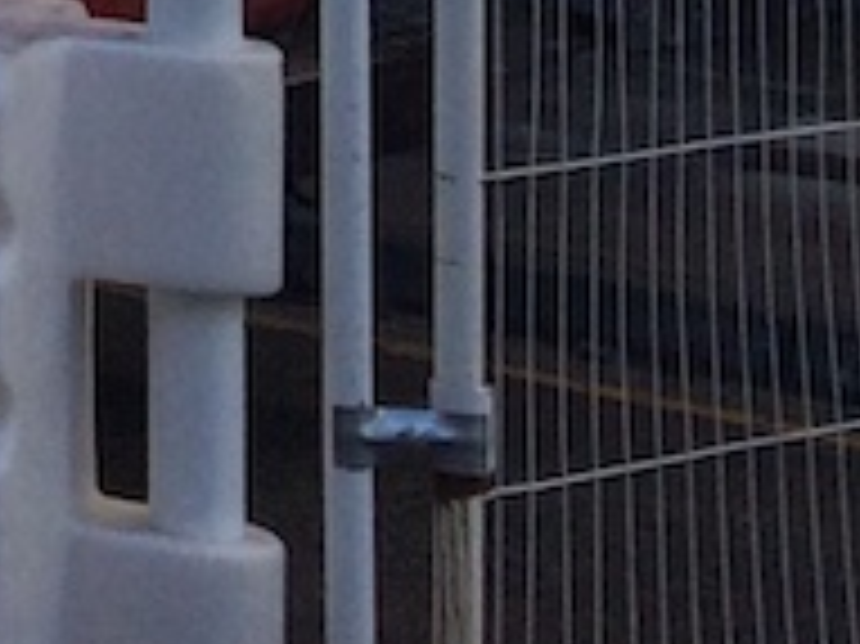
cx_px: -1560
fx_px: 5338
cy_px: -1434
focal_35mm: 215
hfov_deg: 8.1
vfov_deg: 6.2
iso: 32
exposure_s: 1/684
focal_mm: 4.15
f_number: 2.2
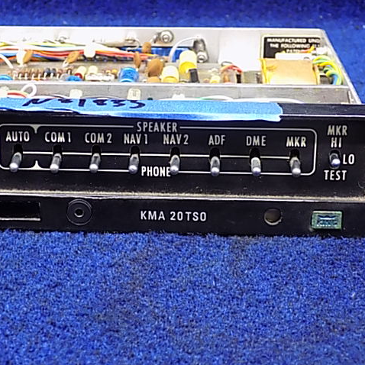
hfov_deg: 22.4
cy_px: 182
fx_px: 919
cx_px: 127
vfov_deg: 22.5
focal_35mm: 77
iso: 400
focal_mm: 11.5
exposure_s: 1/10
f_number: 4.1
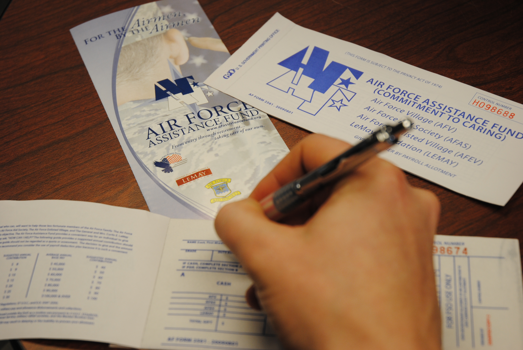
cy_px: 175
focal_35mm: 72
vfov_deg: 19.0
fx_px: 1047
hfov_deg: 28.0
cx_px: 262
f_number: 4.5
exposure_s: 1/50
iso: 200
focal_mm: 48
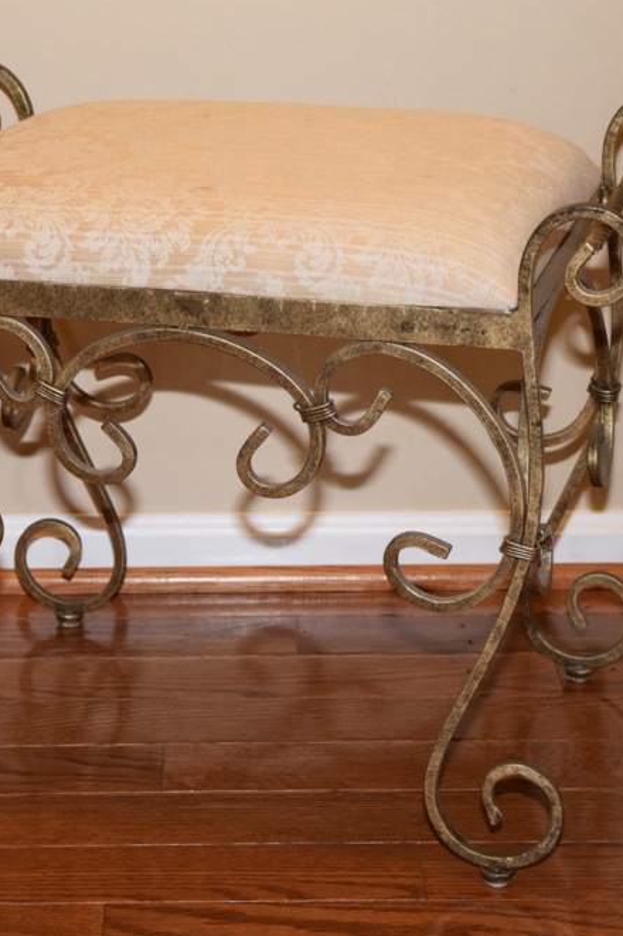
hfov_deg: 12.5
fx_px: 2832
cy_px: 467
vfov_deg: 18.8
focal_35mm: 109
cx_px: 207
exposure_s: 1/60
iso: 2000
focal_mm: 48
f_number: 5.3
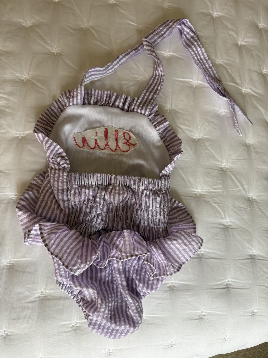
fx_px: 248
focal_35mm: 24
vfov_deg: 71.6
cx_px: 134
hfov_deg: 56.8
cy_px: 179
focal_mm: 6.76
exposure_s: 1/120
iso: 200
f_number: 1.78
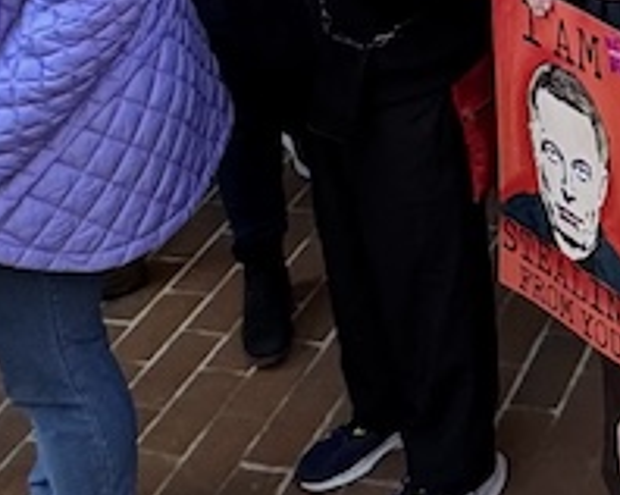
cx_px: 789
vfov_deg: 15.2
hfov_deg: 21.1
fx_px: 1522
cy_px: -476
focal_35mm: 83
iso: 50
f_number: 2.2
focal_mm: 2.22
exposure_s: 1/99
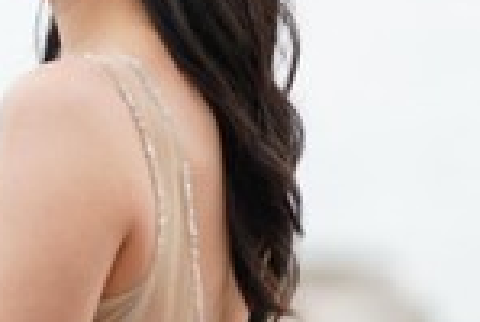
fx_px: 5478
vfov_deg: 3.4
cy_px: 209
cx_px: -512
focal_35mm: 410
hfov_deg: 4.9
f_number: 1.4
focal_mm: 85
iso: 125
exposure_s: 1/500
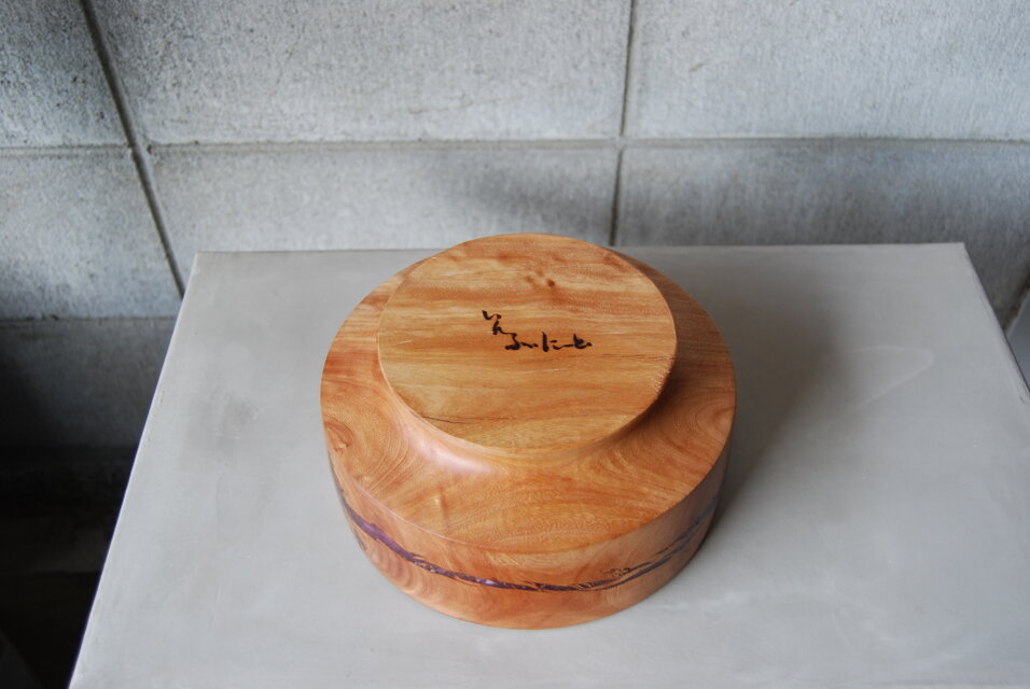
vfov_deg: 38.5
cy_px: 344
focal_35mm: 34
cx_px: 515
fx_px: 988
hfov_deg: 55.0
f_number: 3.8
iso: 200
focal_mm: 23
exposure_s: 1/50
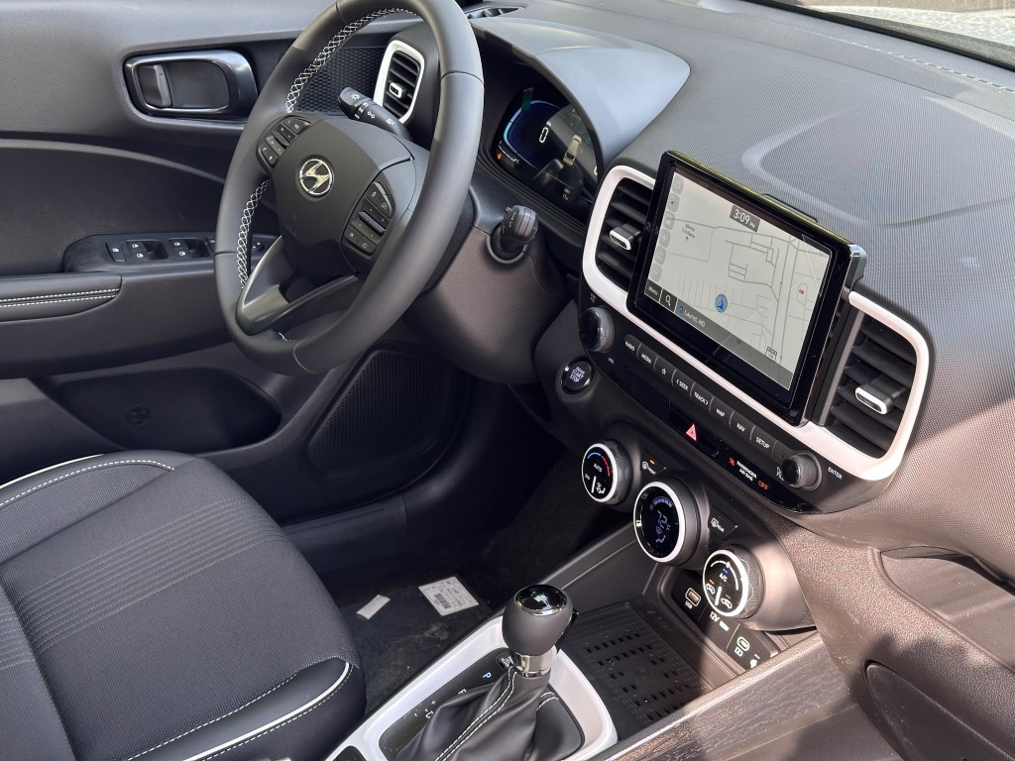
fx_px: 1407
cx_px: 508
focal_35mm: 48
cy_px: 380
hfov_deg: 39.7
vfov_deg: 30.3
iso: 80
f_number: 1.78
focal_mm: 6.86
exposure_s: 1/126
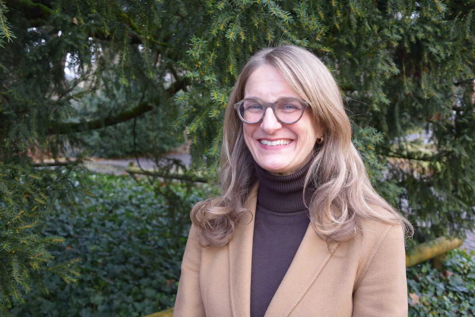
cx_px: 238
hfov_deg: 49.5
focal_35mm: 39
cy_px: 158
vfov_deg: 34.3
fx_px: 515
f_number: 4
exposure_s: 1/125
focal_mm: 26
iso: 280
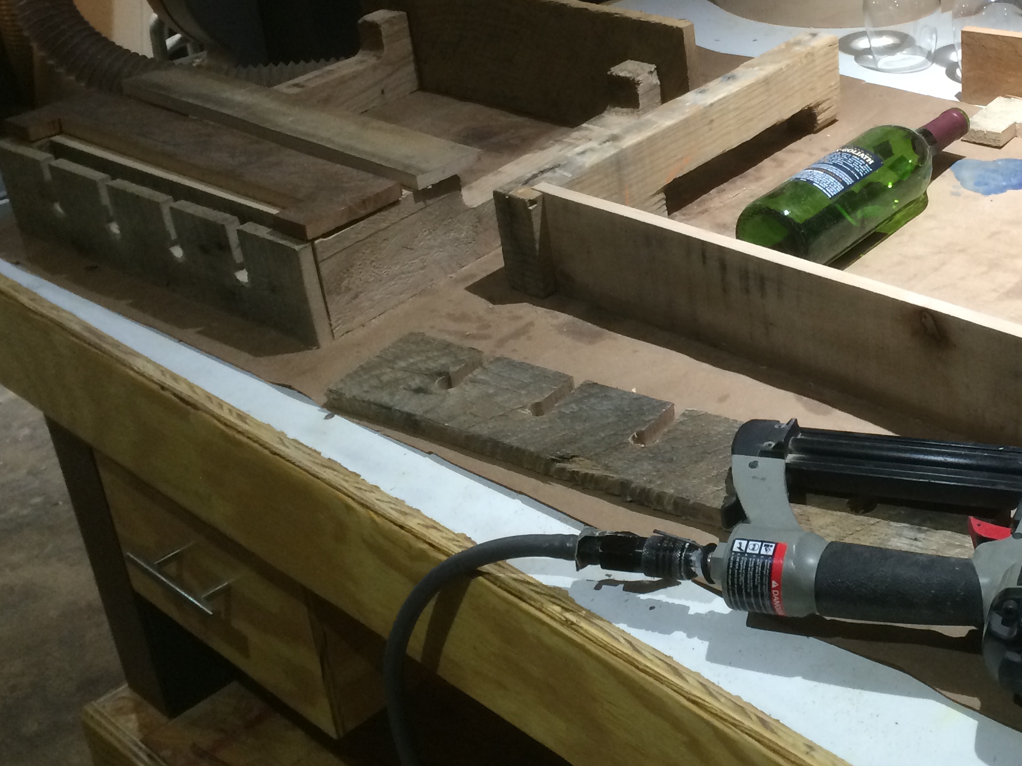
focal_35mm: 52
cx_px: 838
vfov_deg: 27.7
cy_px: 201
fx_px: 1535
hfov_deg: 35.5
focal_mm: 4.15
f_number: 2.2
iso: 50
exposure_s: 1/30
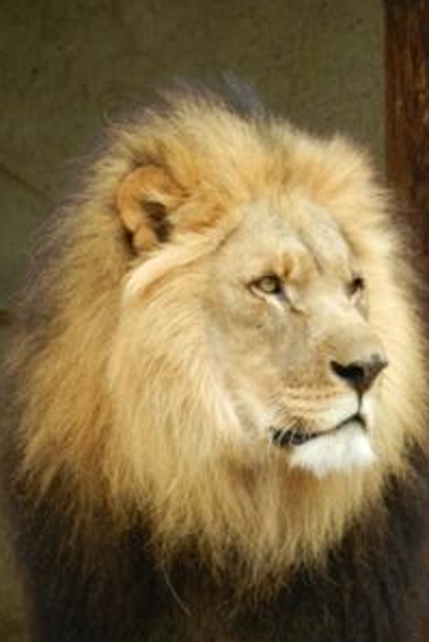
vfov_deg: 1.8
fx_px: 20192
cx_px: 216
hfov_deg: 1.2
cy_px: 321
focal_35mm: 1131
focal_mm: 144
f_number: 5.7
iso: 160
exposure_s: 1/125
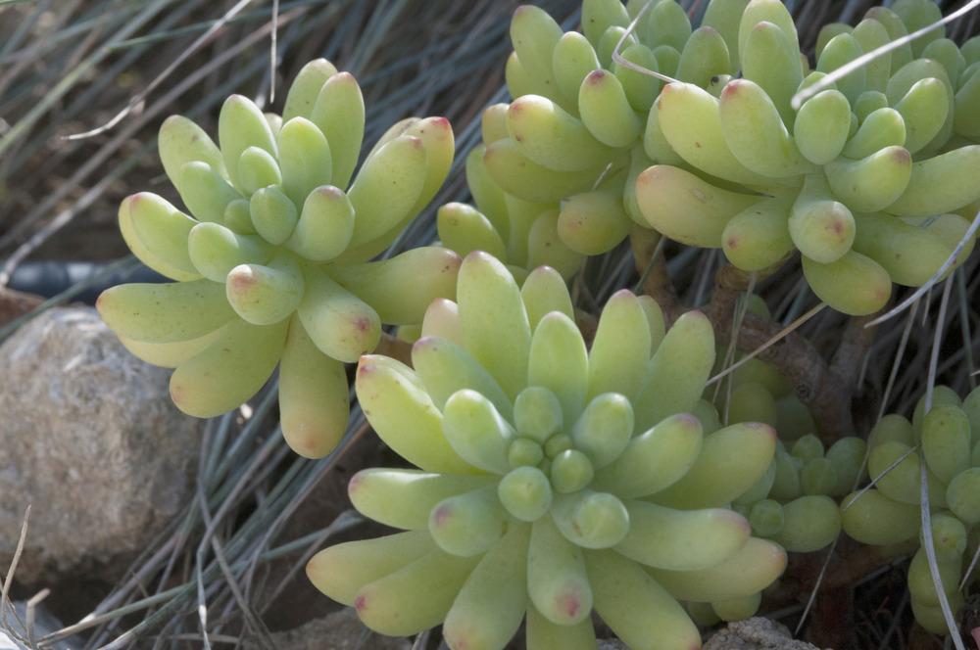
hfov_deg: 13.1
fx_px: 4282
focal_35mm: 158
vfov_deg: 8.7
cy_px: 325
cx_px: 490
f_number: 18
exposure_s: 1/200
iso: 640
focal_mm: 105
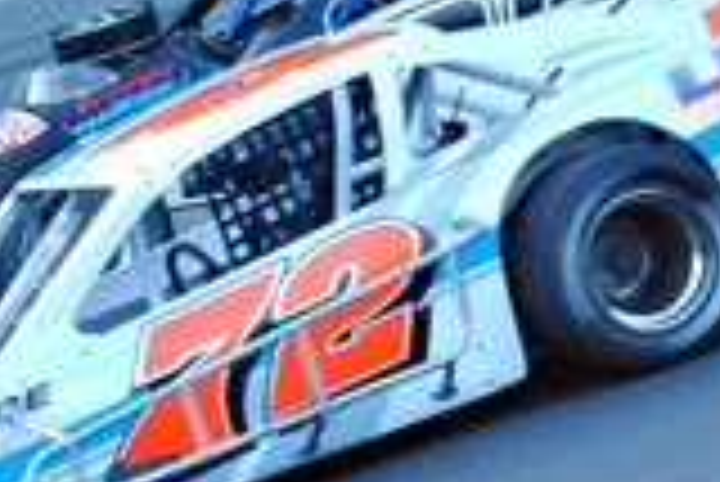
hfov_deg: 3.8
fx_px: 10810
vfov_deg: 2.5
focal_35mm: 540
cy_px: -169
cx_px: 1071
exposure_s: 1/100
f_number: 10
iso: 800
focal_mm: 72
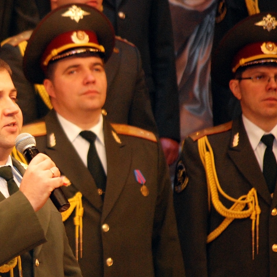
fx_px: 4753
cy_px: 136
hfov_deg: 3.3
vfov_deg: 3.3
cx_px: 0
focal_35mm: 525
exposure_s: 1/60
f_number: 5.6
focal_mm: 200
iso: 1250
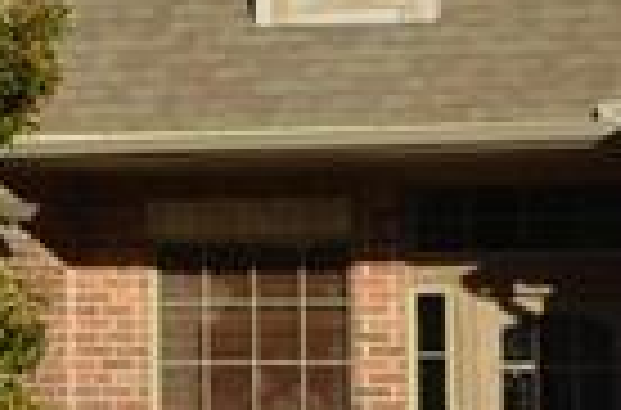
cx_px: -243
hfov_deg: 7.6
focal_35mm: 268
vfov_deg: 5.1
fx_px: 4607
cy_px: -180
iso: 100
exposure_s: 1/250
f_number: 8
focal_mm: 24
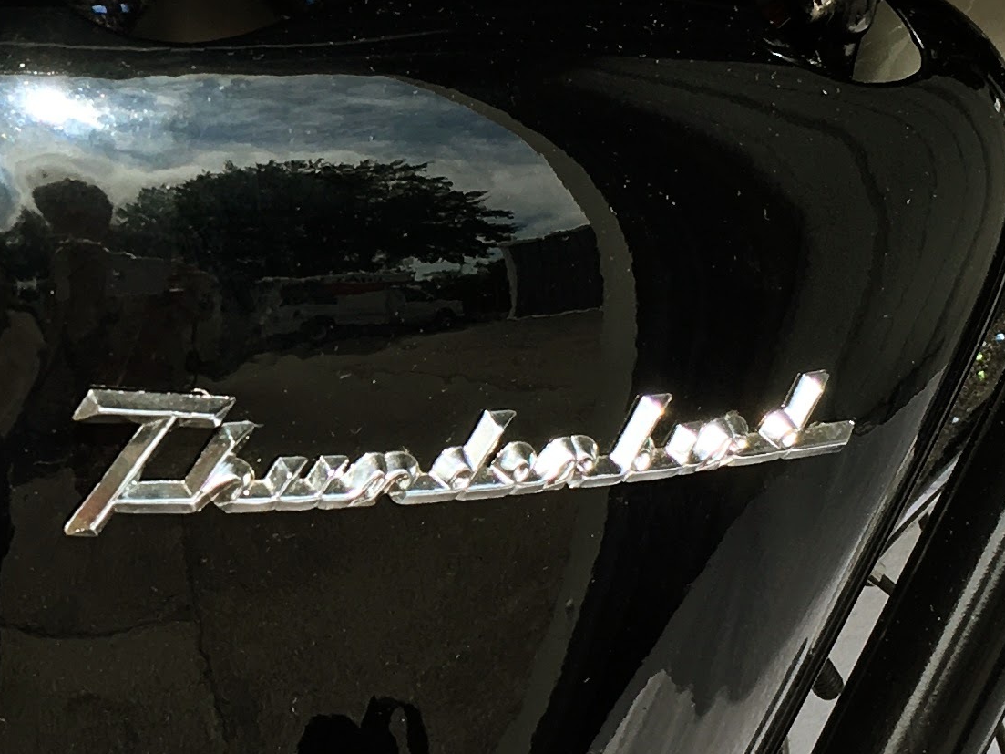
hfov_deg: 18.1
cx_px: -4
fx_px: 3077
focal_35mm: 106
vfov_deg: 14.0
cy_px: 312
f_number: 2.2
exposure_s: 1/777
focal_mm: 4.15
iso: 25
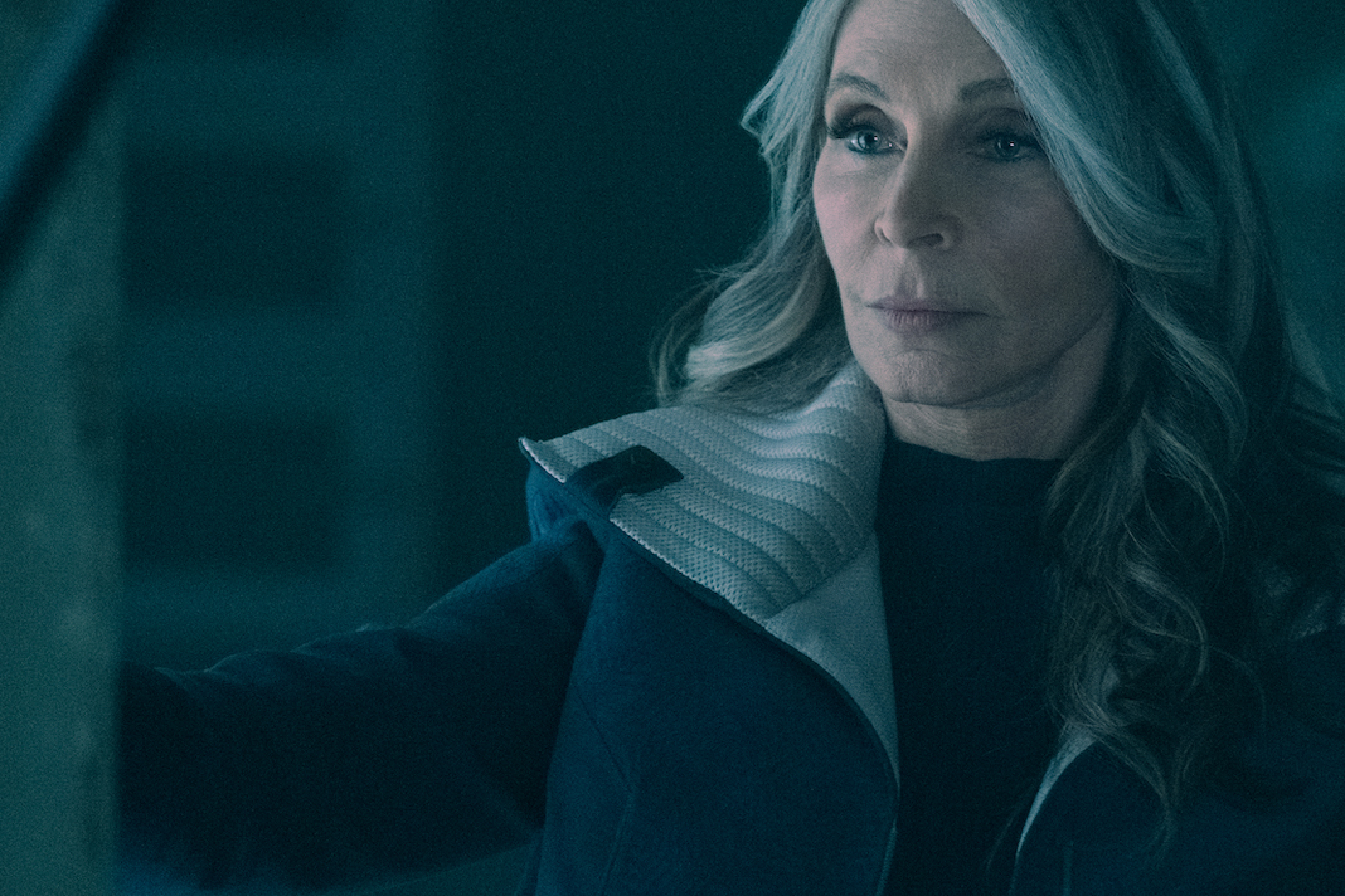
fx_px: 11021
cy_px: 496
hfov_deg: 7.0
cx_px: 843
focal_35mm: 295
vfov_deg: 4.7
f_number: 3.6
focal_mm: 140
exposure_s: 1/125
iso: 6400
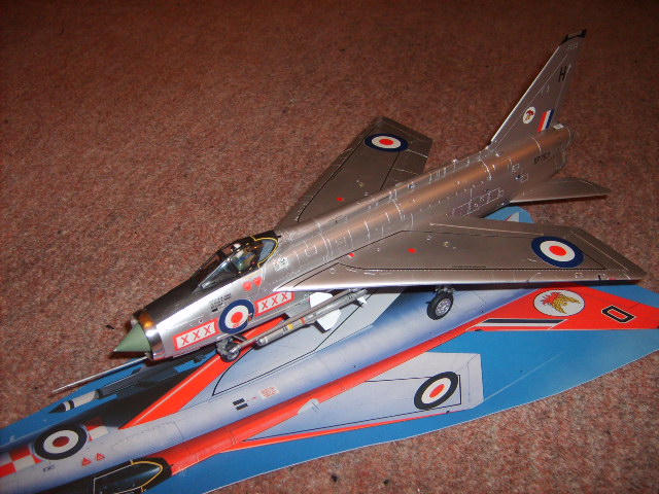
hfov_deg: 52.6
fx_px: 666
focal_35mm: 35
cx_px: 330
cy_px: 247
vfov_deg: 40.7
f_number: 2.8
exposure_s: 1/45
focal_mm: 5.8
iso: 100
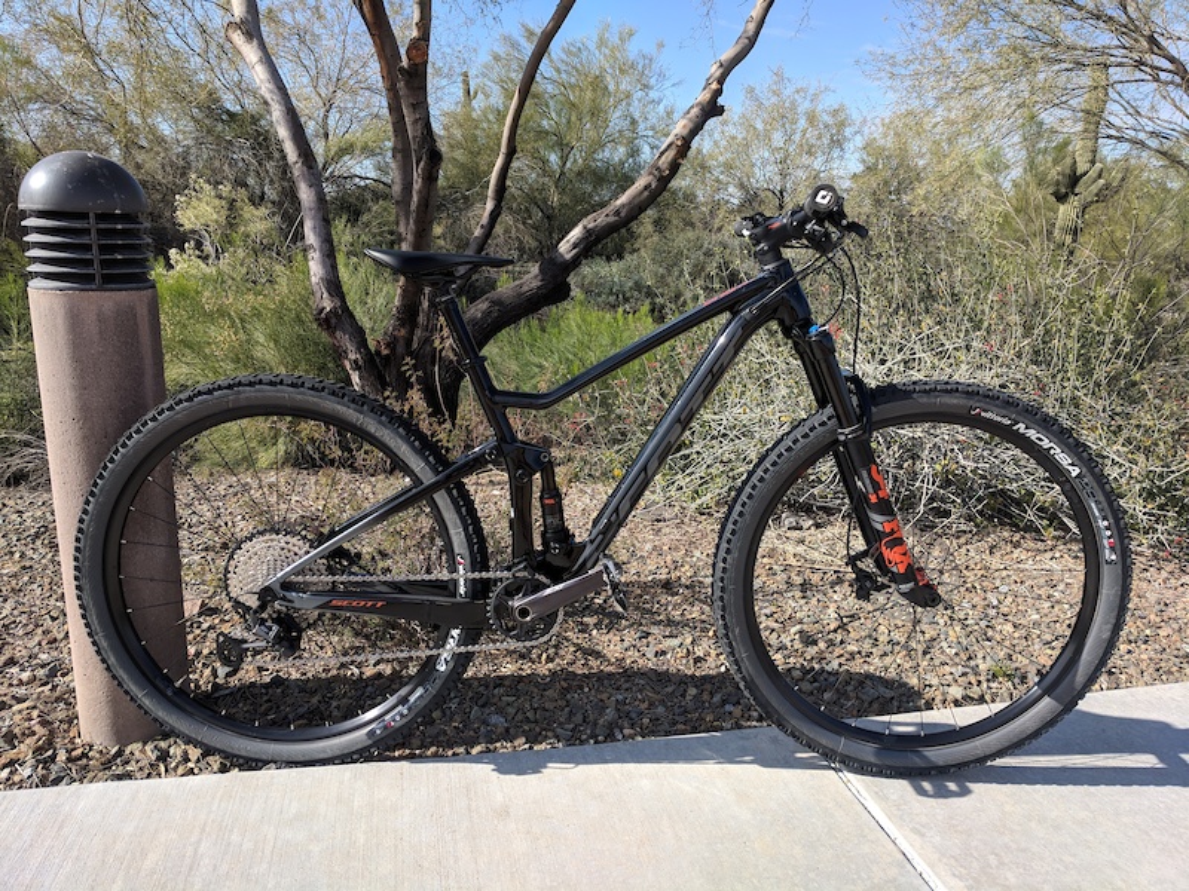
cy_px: 446
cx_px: 594
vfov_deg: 53.1
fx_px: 893
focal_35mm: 26
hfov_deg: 67.3
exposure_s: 1/1149
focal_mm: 4.67
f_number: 2
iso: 50
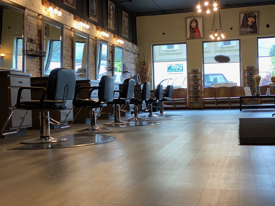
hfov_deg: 36.8
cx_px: 138
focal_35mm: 52
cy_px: 103
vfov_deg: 28.0
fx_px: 413
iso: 125
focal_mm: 6
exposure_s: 1/60
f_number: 2
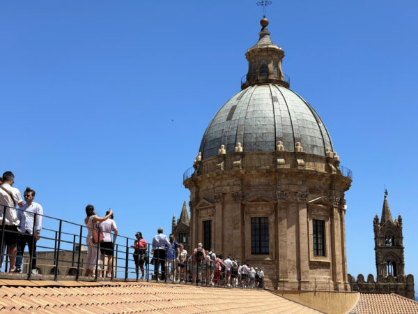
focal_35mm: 48
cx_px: 209
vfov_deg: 30.3
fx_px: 580
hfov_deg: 39.7
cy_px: 157
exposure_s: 1/4975
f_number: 1.8
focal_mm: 6.8
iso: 64
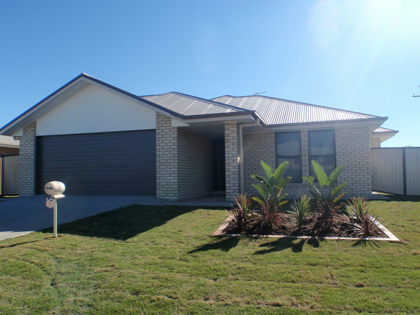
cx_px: 210
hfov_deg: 63.4
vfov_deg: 49.7
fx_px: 340
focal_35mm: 28
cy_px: 158
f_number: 5
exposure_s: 1/400
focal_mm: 5
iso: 64
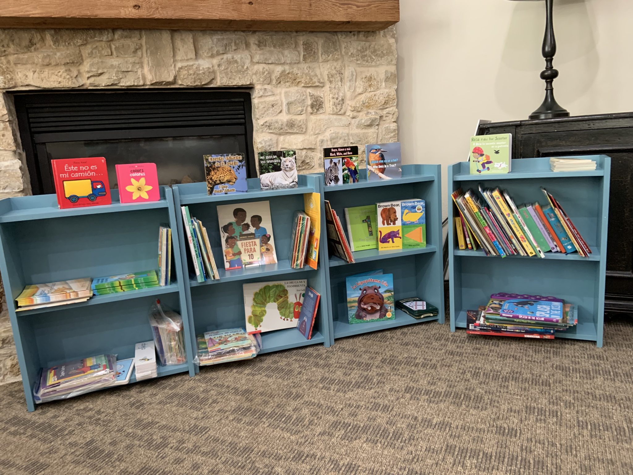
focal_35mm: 26
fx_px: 475
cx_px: 316
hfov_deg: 67.3
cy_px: 238
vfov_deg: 53.1
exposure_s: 1/40
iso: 320
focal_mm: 4.25
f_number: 1.8
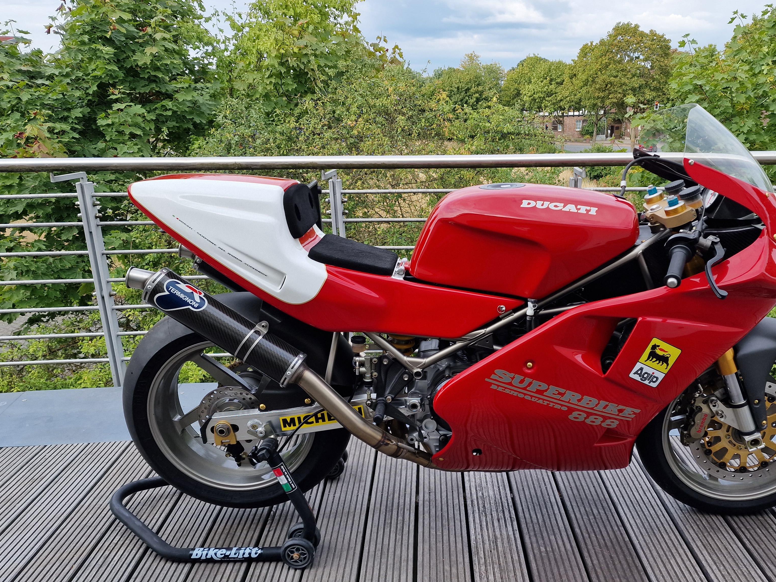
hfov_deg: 59.5
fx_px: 672
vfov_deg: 46.6
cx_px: 463
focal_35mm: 30
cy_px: 335
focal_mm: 6.4
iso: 50
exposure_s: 1/365
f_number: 1.8
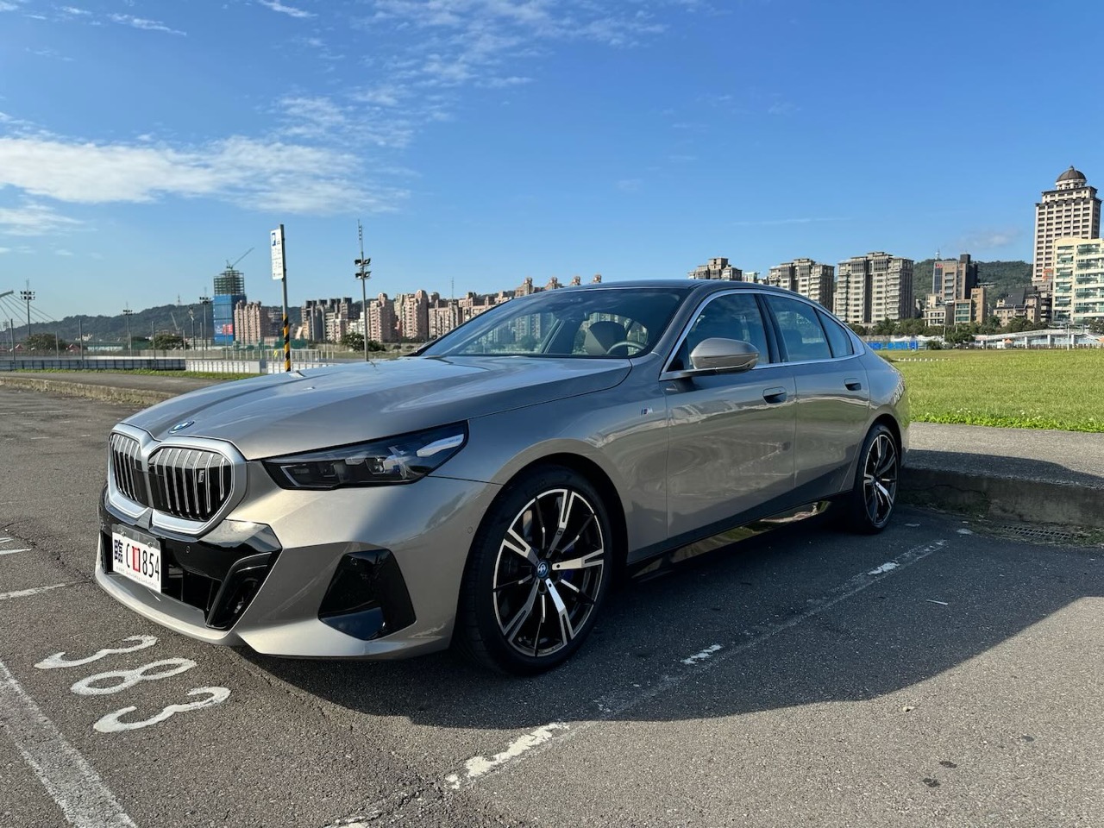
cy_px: 414
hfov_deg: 71.6
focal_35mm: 24
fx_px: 765
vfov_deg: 56.8
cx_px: 552
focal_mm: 6.86
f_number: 1.78
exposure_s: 1/4049
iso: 80
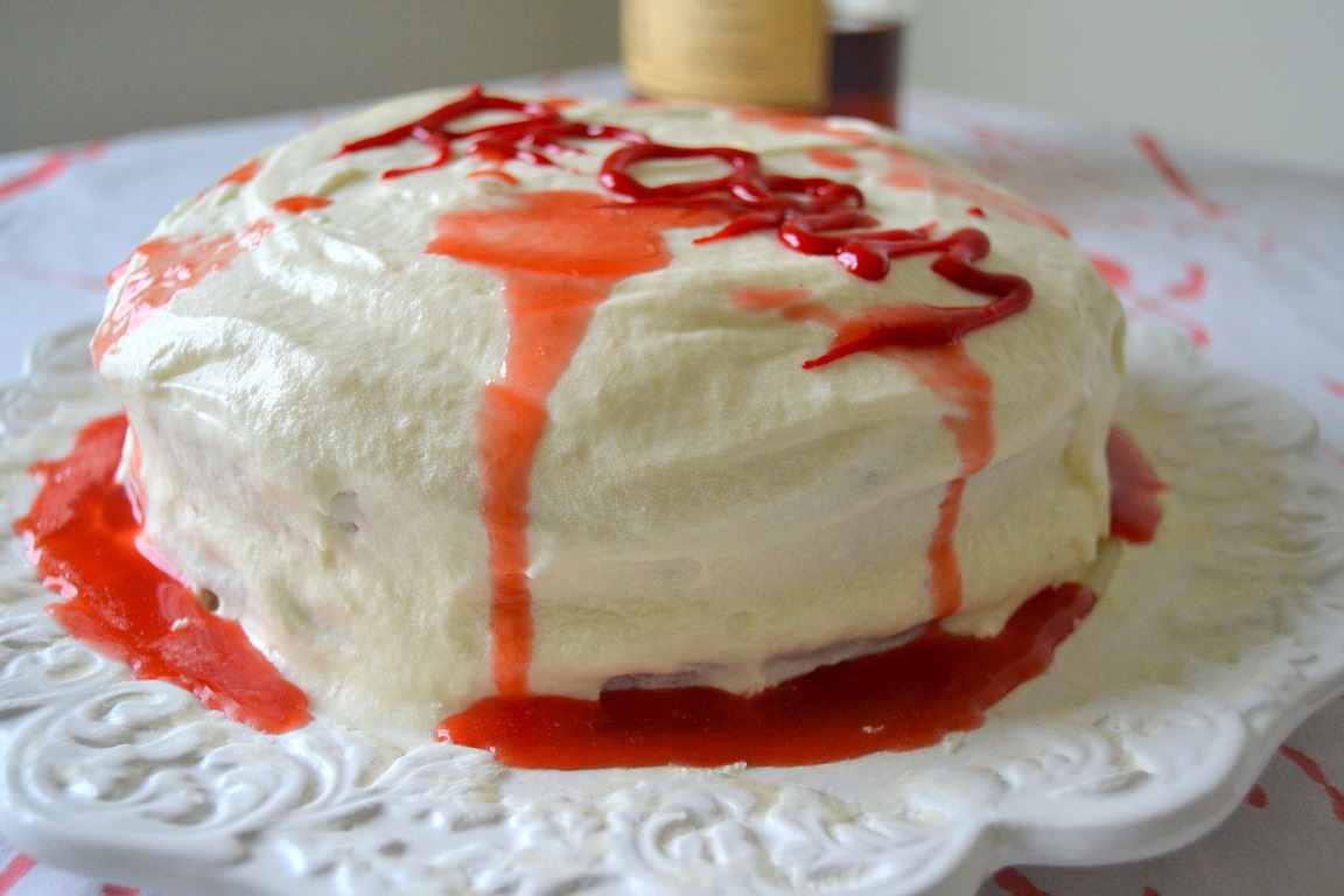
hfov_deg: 53.1
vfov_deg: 36.9
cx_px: 672
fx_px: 1344
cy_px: 448
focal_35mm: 36
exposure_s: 1/500
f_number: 3.8
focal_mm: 24
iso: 1100
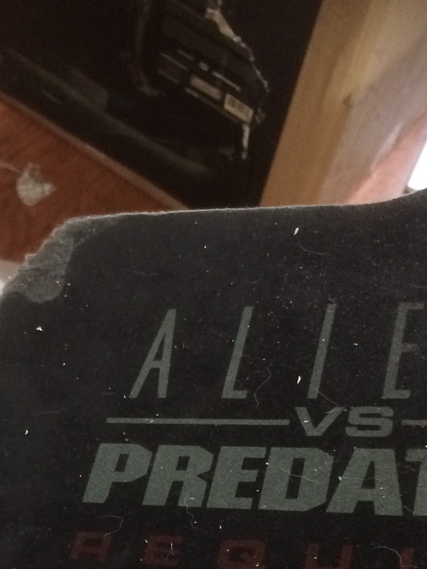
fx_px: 1135
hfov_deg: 20.9
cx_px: 41
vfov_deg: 27.0
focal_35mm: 69
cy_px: 528
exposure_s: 1/24
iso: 320
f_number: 2.2
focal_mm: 4.15
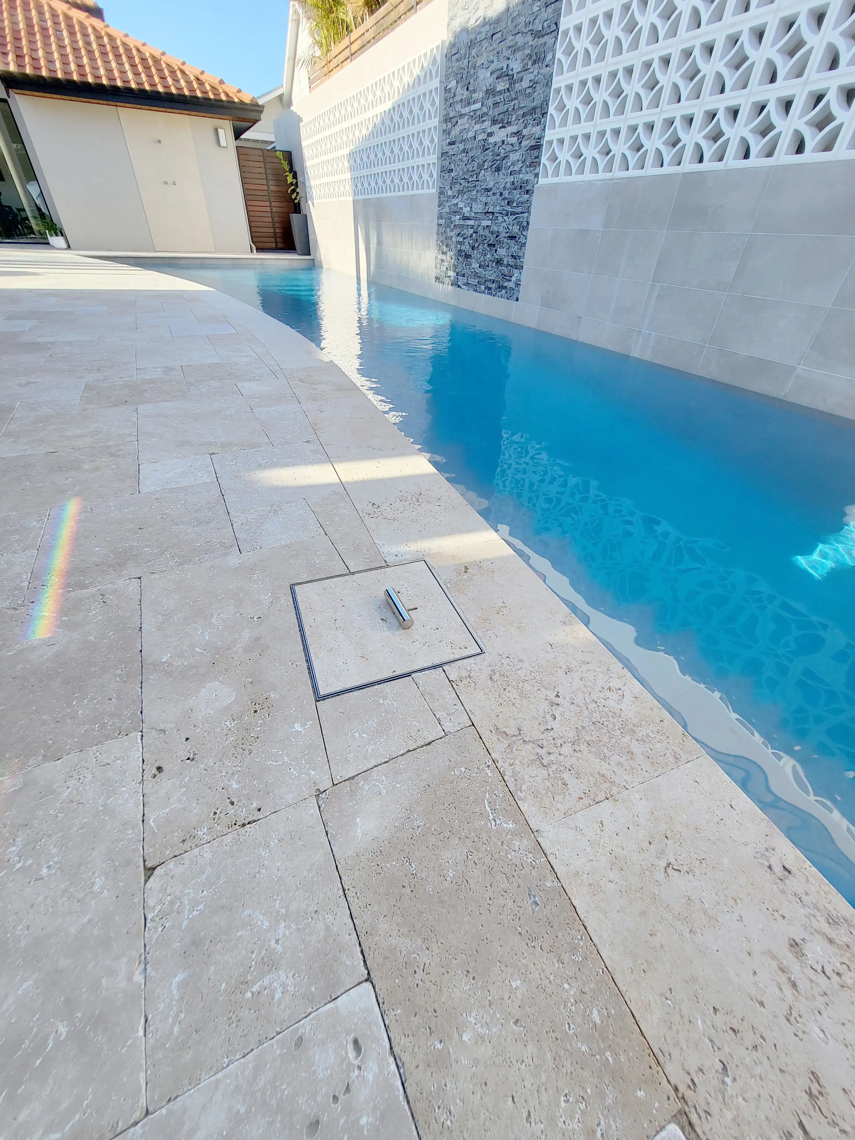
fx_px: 428
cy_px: 570
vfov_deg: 106.2
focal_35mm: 13
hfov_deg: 89.9
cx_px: 428
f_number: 2.2
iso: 32
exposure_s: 1/233
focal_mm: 1.74
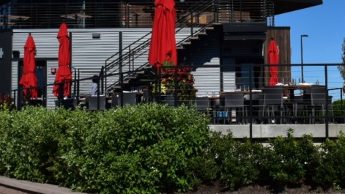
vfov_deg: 16.6
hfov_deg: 29.3
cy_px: 38
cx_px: 210
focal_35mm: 72
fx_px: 659
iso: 320
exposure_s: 1/500
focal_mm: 18
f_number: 11
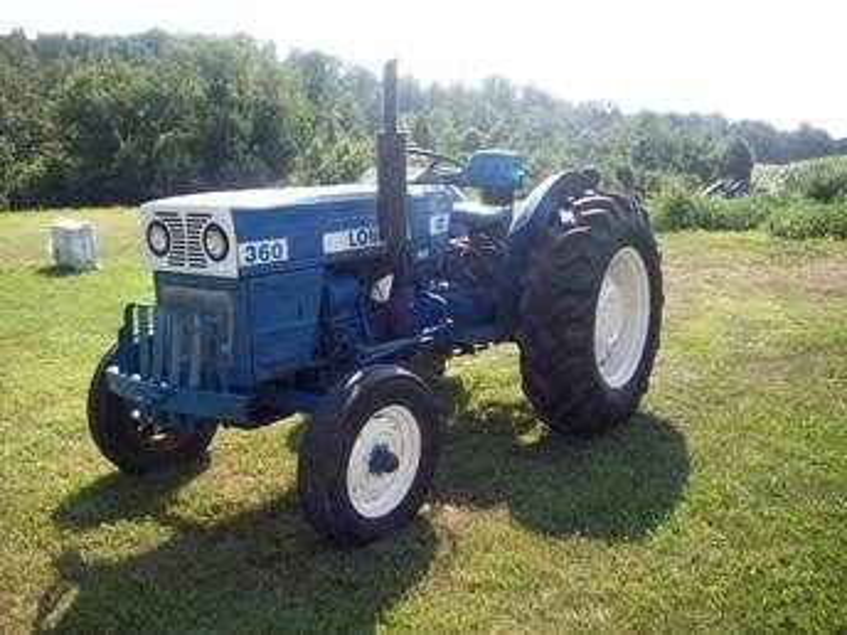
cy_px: 318
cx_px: 424
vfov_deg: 38.7
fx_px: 905
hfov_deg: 50.1
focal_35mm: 37
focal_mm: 6.2
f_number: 2.8
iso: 80
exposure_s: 1/556
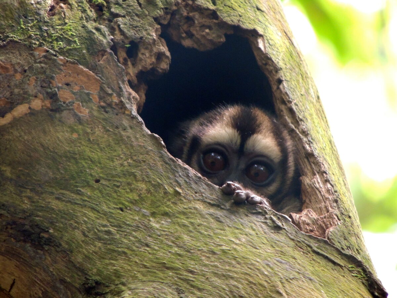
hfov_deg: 2.0
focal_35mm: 1000
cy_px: 149
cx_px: 198
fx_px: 11469
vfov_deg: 1.5
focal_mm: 180
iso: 800
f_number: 5.9
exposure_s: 1/50
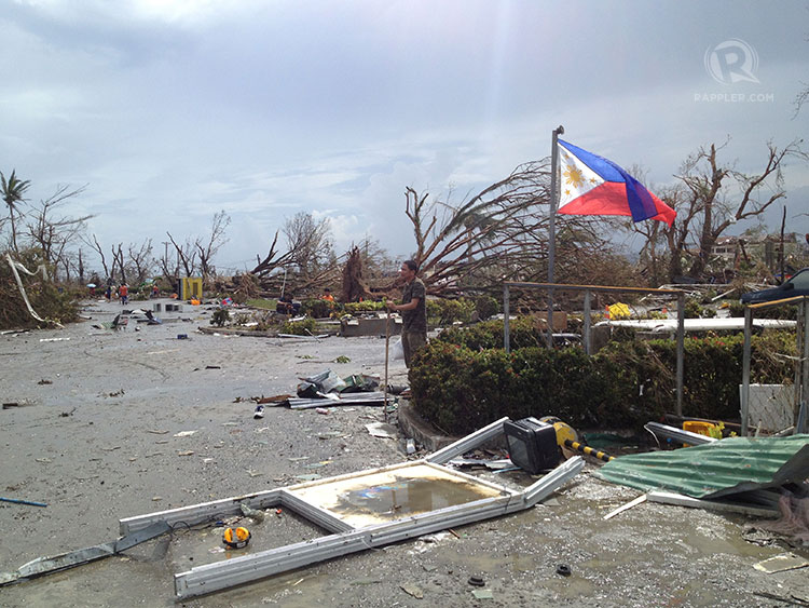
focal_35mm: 35
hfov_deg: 52.6
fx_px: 818
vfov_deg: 40.7
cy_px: 304
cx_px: 404
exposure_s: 1/2304
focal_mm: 4.28
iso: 50
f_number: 2.4
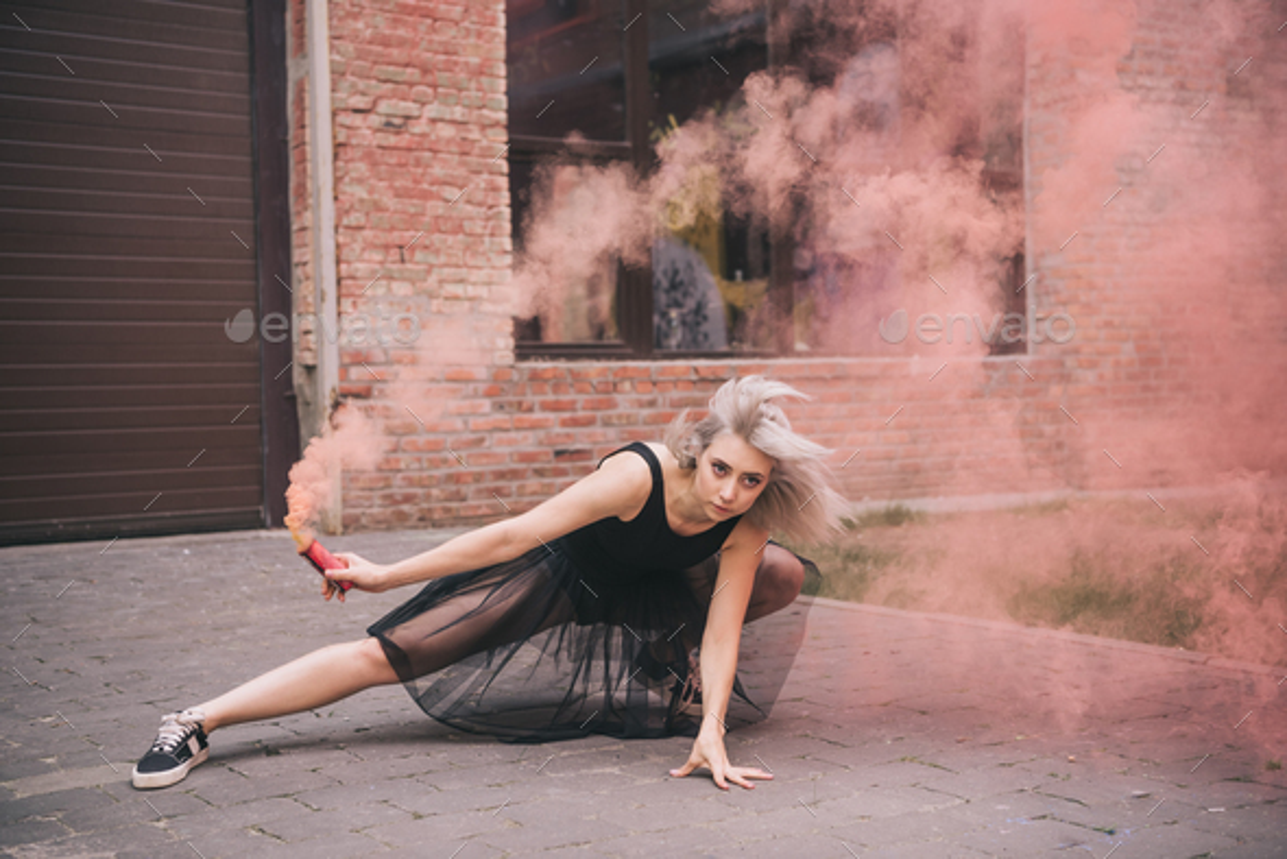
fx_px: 1788
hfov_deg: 39.6
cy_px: 430
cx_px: 644
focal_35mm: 50
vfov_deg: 27.0
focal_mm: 50
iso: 400
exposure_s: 1/640
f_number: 3.5
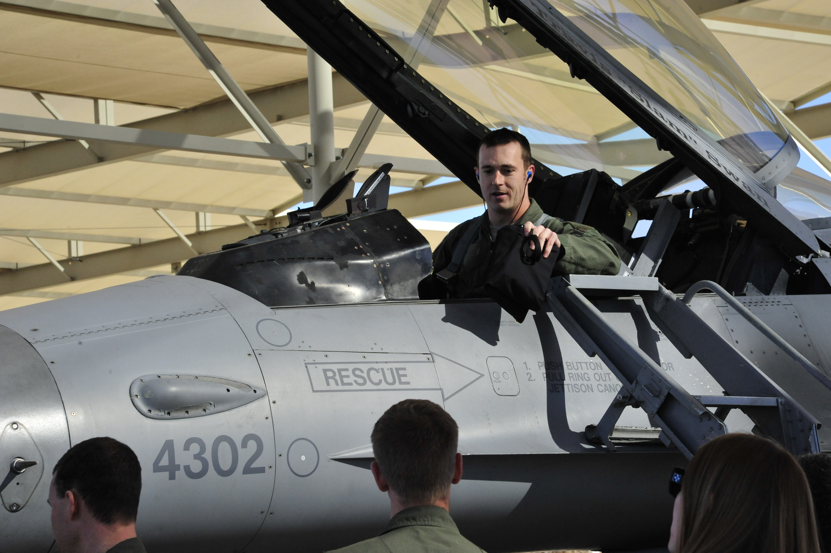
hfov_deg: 17.1
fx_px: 2768
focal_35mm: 120
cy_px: 276
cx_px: 416
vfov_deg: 11.4
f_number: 16
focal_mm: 120
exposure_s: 1/1000
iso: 2500
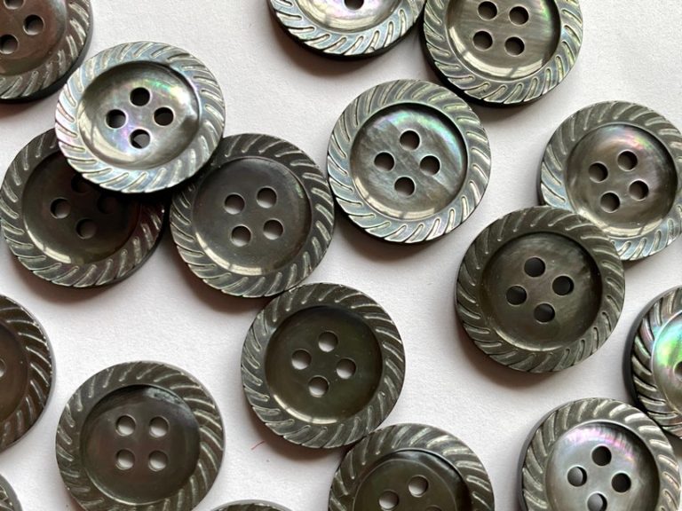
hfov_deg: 67.3
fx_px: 512
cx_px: 341
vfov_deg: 53.1
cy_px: 256
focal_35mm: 26
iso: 125
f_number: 1.8
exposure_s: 1/96
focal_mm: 4.25
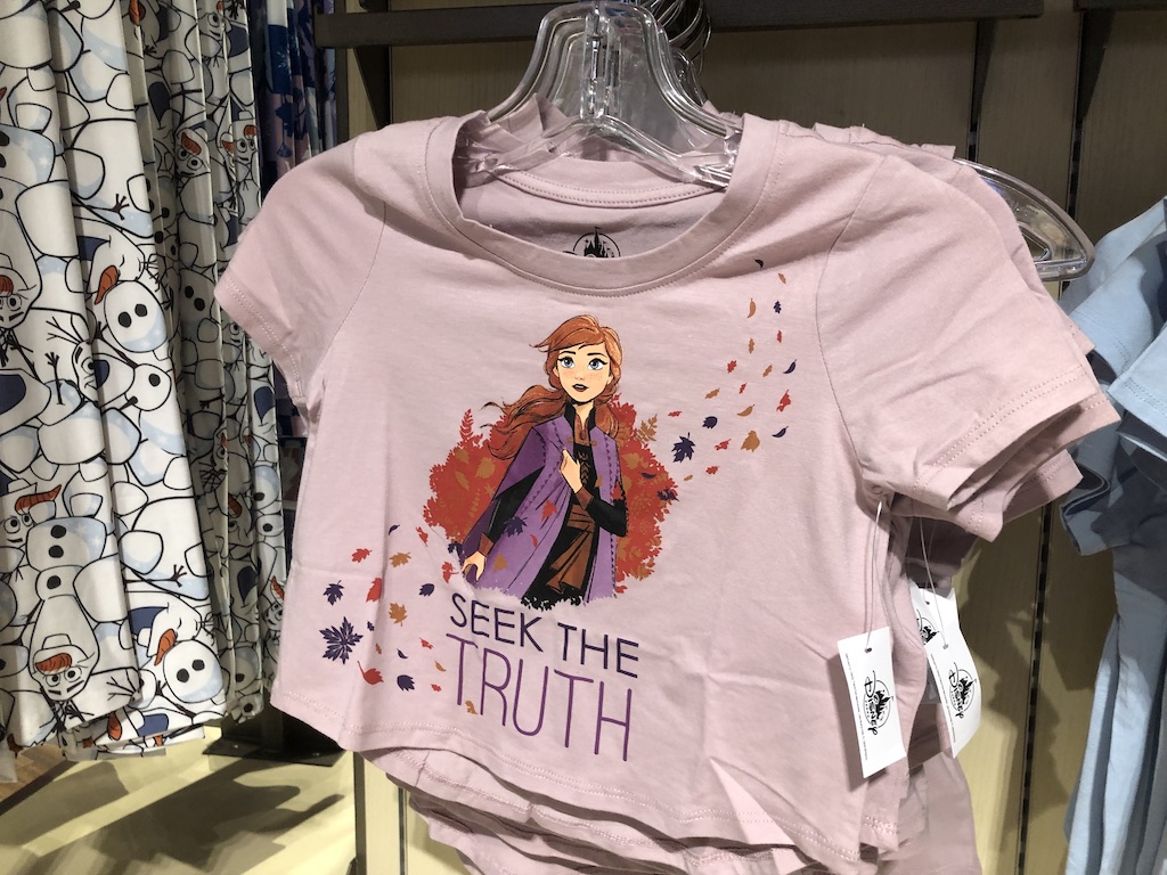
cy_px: 438
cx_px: 584
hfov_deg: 63.4
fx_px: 944
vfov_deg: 49.7
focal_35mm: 28
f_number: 1.8
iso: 40
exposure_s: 1/17
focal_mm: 3.99
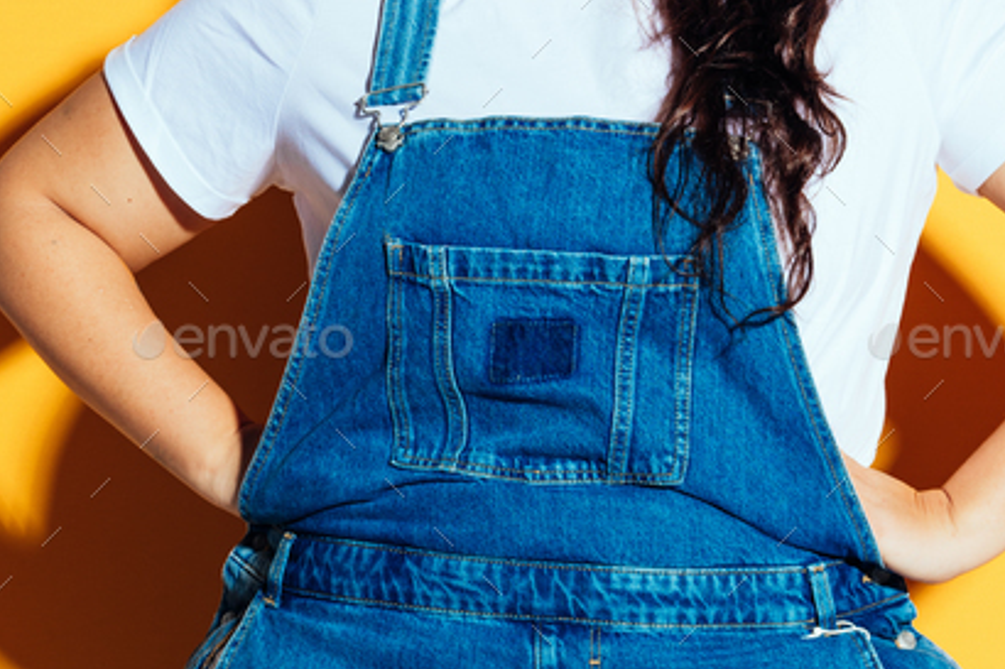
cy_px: 322
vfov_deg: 10.0
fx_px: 3837
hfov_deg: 14.9
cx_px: 603
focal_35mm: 138
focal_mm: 63.7
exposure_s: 1/160
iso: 80
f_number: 10
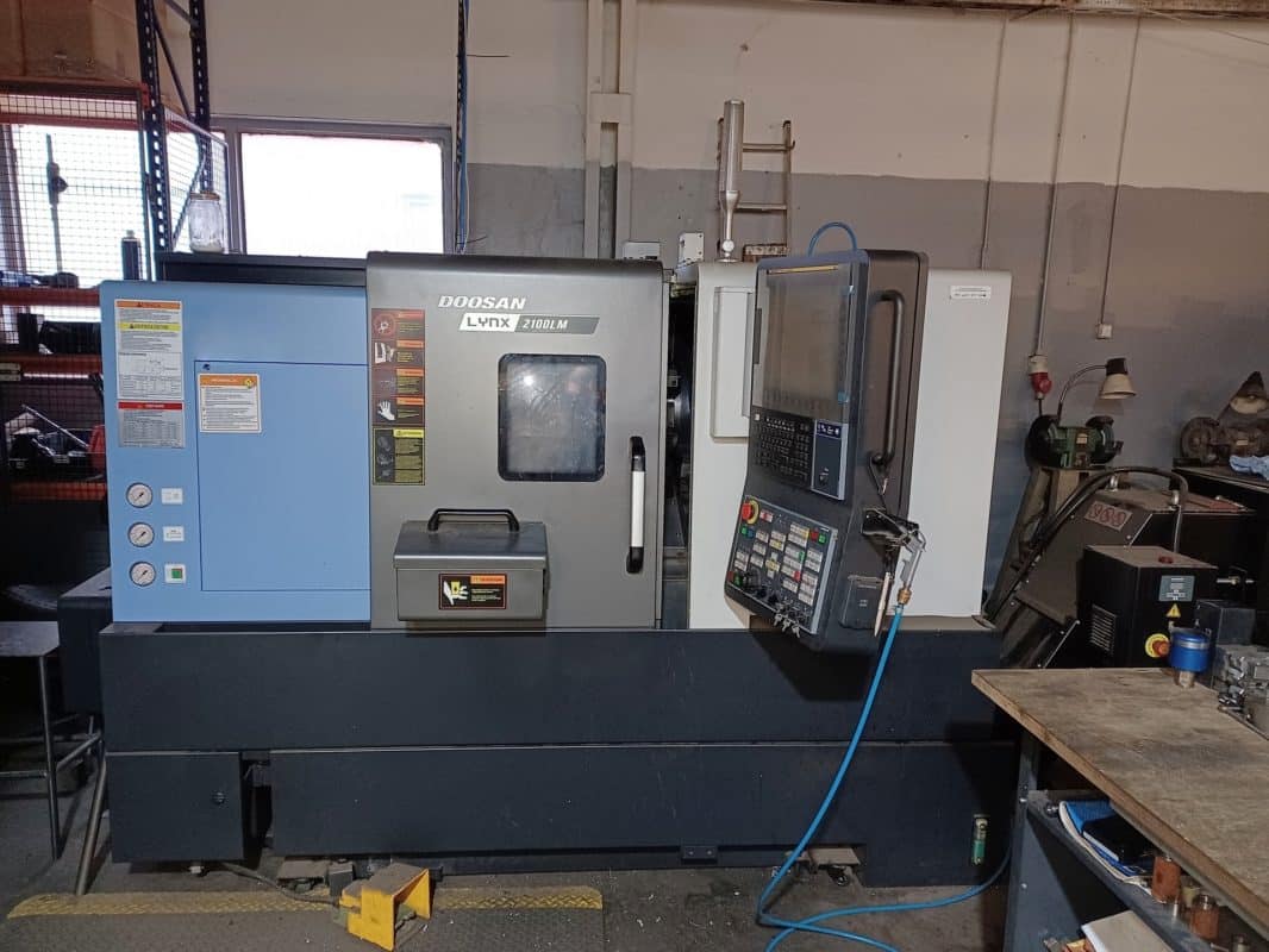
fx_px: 917
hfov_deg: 69.4
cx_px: 634
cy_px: 476
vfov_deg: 54.9
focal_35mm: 25
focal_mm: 4.6
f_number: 1.8
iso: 320
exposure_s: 1/33.3
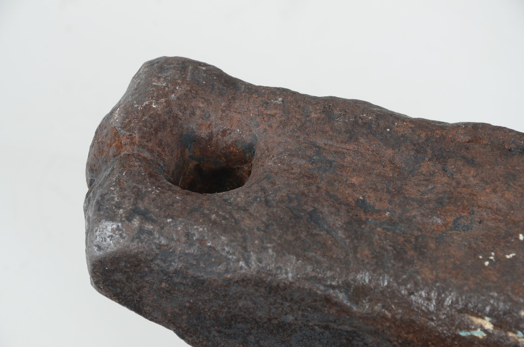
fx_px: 2288
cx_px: 262
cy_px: 174
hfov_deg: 13.1
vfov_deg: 8.7
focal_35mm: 158
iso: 200
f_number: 9
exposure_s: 1/80
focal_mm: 105
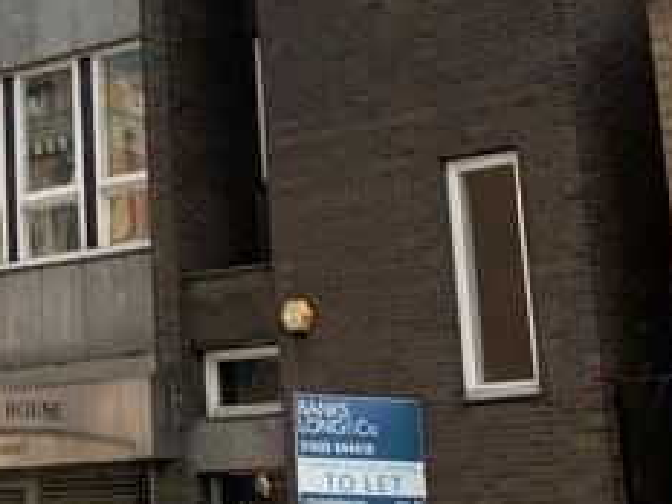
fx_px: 2232
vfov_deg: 12.5
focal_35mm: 115
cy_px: -148
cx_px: -211
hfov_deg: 16.2
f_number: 1.8
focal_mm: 4.25
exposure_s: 1/945
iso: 25
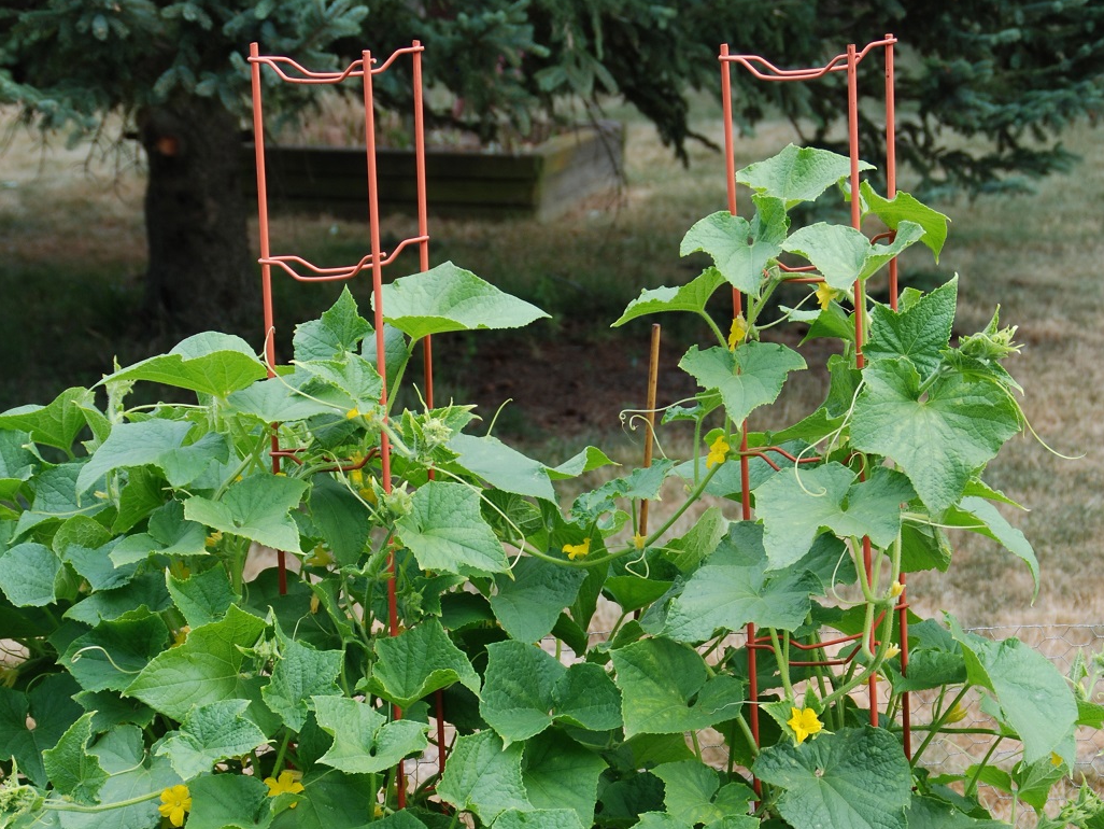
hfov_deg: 18.0
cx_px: 554
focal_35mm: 109
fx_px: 3477
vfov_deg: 13.5
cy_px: 719
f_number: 5.6
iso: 125
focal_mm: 50
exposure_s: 1/125
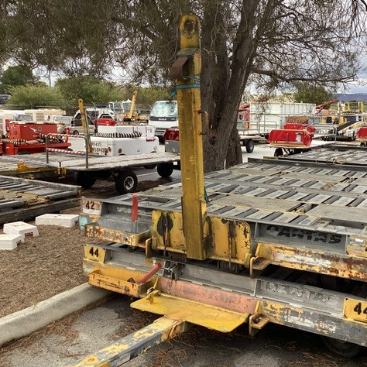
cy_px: 184
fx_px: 444
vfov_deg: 44.9
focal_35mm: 37
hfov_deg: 44.4
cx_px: 238
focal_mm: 3.3
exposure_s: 1/273
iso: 25
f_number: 2.4
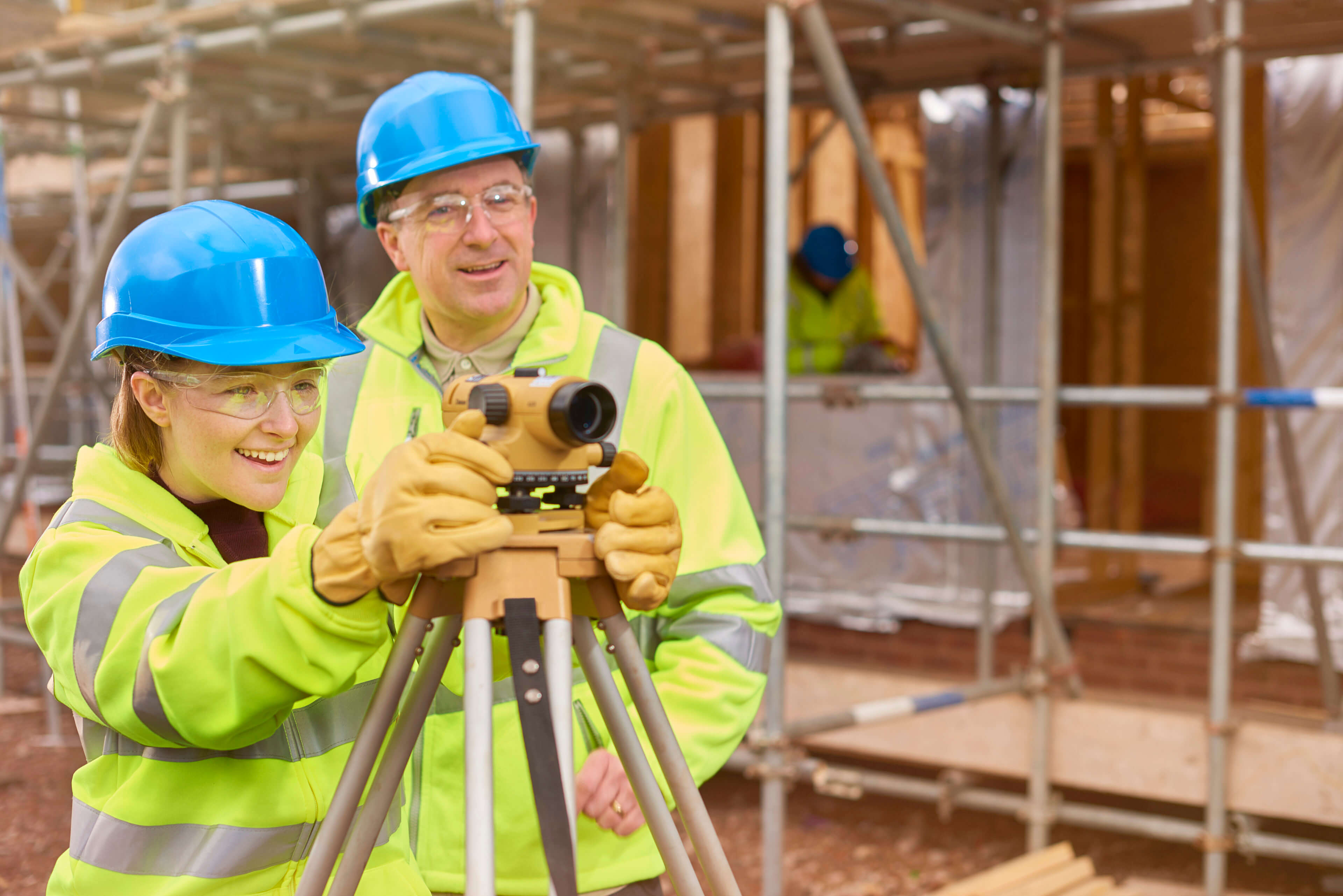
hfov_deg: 39.6
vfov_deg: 27.0
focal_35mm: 50
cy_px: 448
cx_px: 672
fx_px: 1866
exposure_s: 1/200
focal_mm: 50
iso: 100
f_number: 3.5
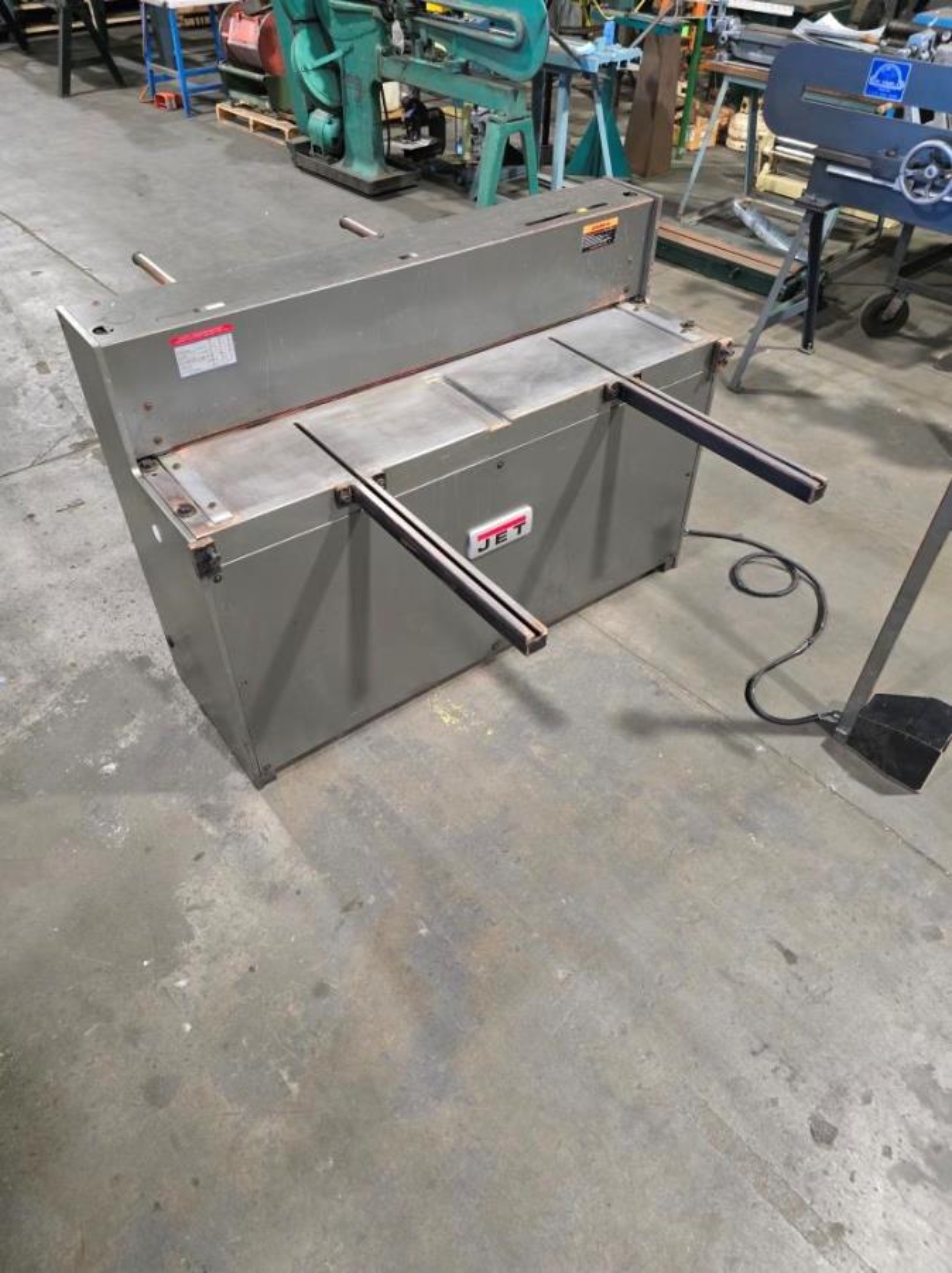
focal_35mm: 23
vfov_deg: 74.0
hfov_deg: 58.8
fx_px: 845
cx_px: 476
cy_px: 636
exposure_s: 1/60
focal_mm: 6.3
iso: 1000
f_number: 1.7
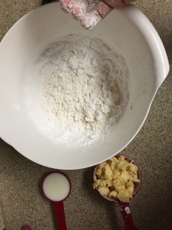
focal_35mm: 29
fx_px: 192
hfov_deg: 48.2
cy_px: 115
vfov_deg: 61.7
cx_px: 86
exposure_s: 1/30
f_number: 2.2
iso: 80
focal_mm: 4.15
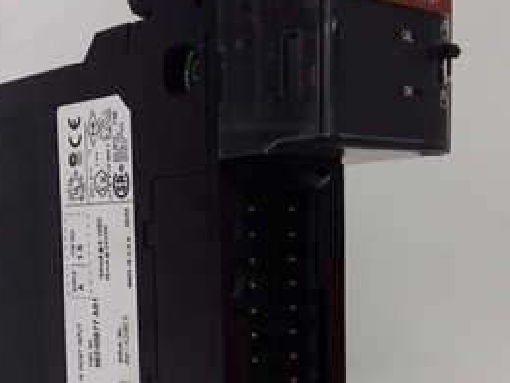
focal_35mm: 62
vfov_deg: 23.2
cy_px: 322
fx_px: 914
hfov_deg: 31.2
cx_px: 229
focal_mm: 3.79
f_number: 2
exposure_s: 1/33
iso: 194
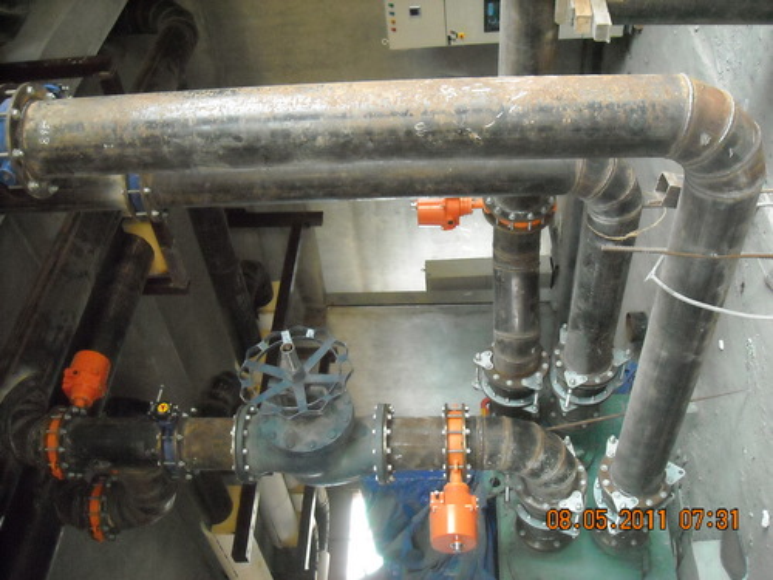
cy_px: 290
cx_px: 386
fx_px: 782
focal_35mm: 35
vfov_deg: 40.7
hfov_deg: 52.6
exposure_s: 1/114
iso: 800
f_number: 2.8
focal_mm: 5.7
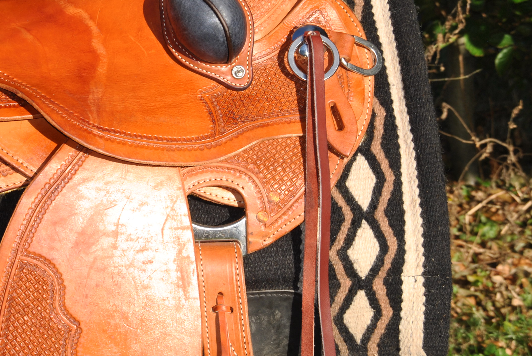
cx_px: 79
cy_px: 68
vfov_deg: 8.4
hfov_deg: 12.5
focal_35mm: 163
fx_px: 2412
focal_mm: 60
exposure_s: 1/200
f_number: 10
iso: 100
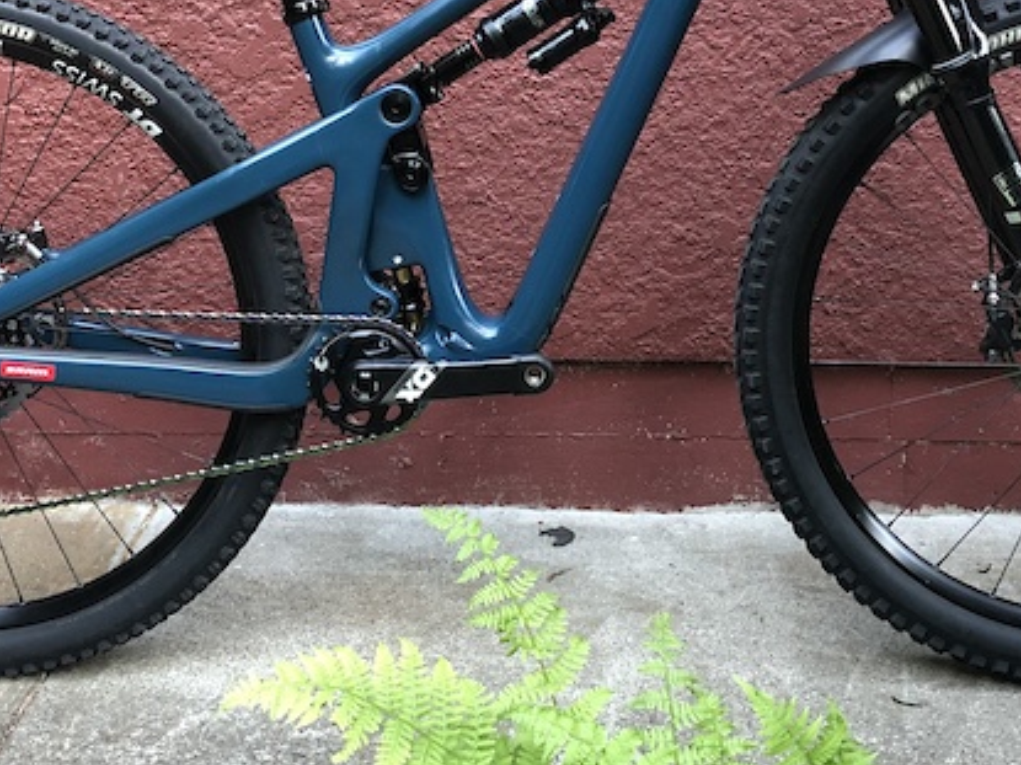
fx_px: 1592
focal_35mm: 54
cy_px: 170
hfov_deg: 35.5
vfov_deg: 26.6
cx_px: 536
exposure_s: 1/15
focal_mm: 4
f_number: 1.8
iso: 64
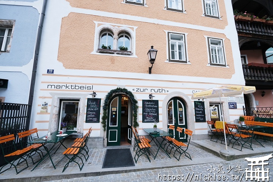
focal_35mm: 15
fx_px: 114
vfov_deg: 77.3
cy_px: 91
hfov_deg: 100.4
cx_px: 136
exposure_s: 1/160
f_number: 4
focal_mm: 10
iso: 250
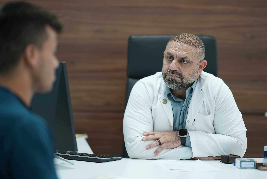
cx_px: 134
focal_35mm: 85
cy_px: 90
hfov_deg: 23.9
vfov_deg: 16.1
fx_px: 631
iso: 500
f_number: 1.4
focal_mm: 85
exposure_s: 1/100
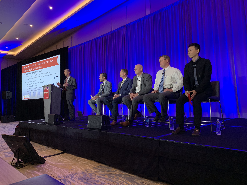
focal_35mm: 26
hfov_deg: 67.3
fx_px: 186
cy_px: 92
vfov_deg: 53.1
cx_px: 124
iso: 160
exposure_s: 1/60
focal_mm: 4.25
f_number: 1.8
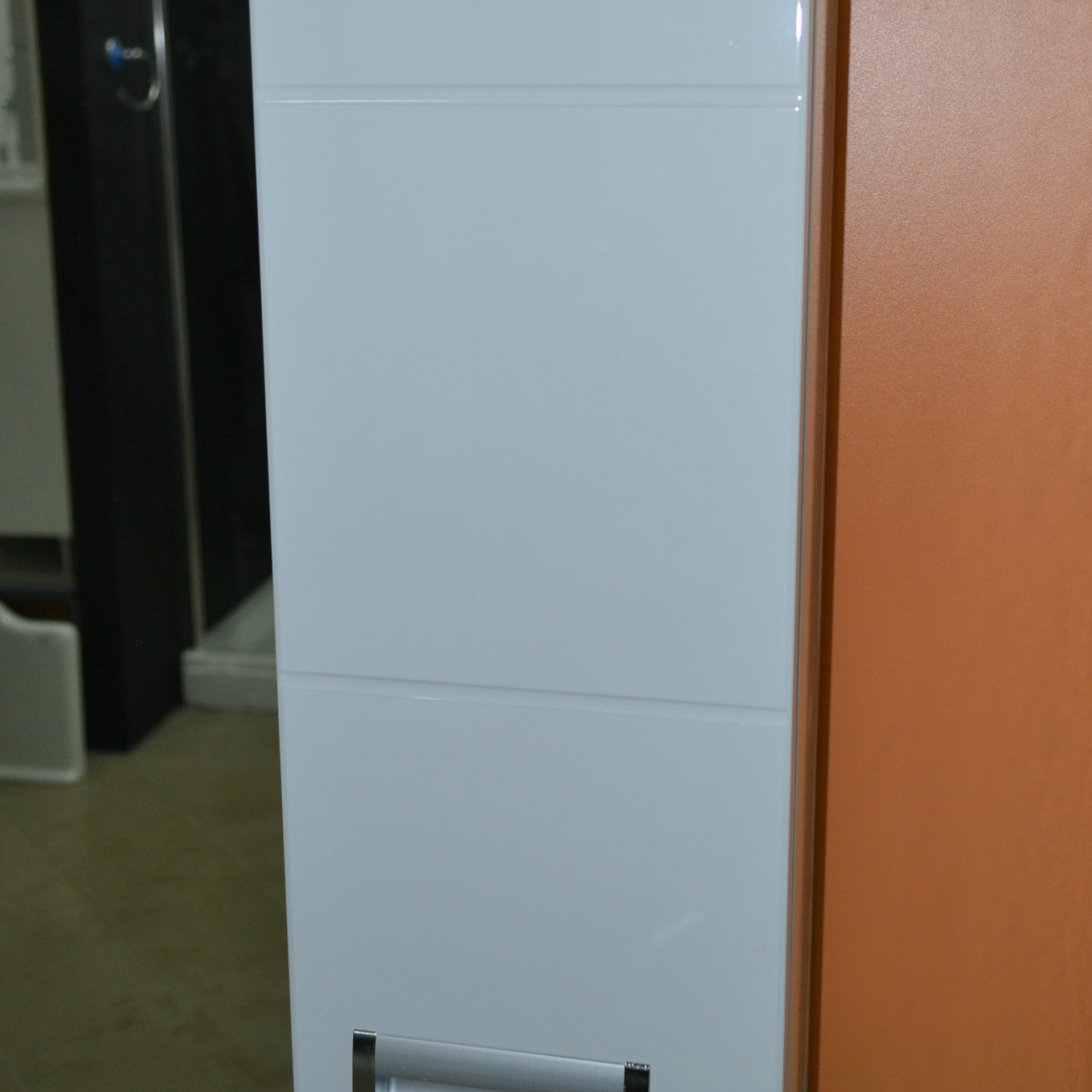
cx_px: 560
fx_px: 1606
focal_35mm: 45
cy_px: 399
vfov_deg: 37.3
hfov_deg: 37.5
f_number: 3.5
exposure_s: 1/60
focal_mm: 18
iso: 360
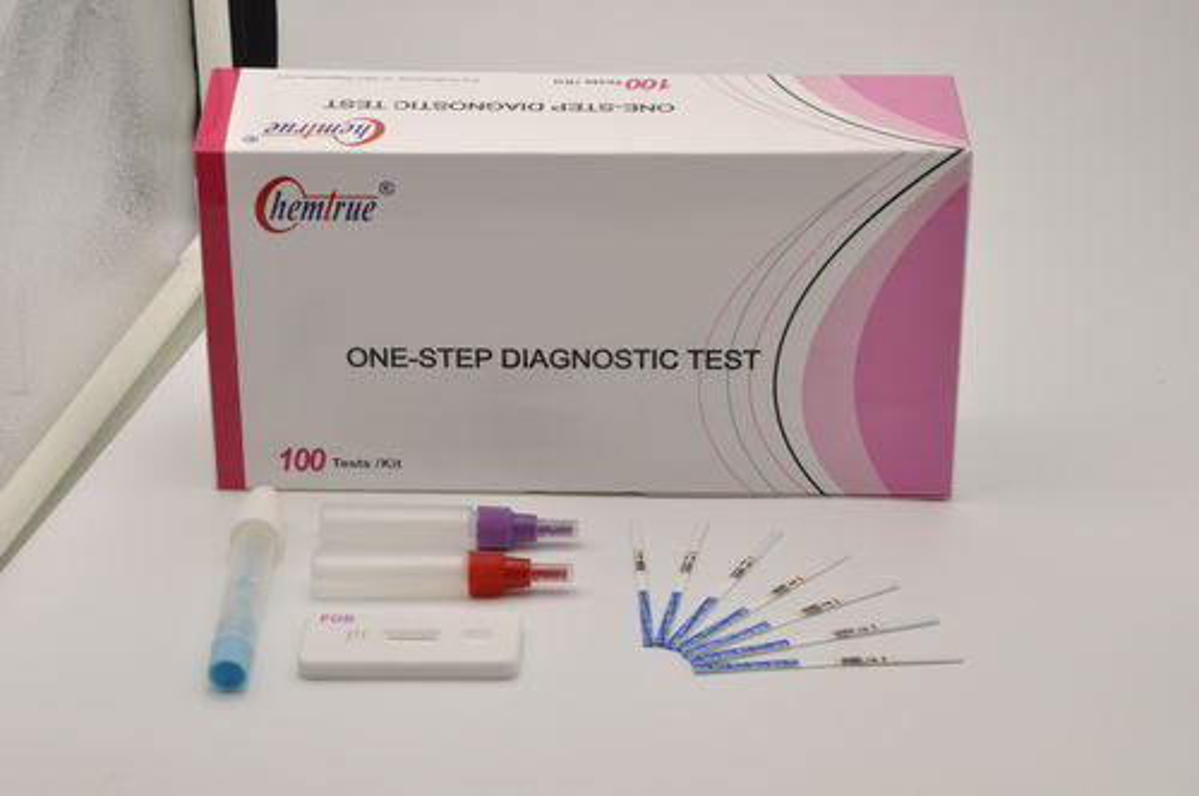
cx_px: 600
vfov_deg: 12.1
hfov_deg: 18.2
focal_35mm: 112
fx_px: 3742
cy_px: 398
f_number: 16
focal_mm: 75
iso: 800
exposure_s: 1/25
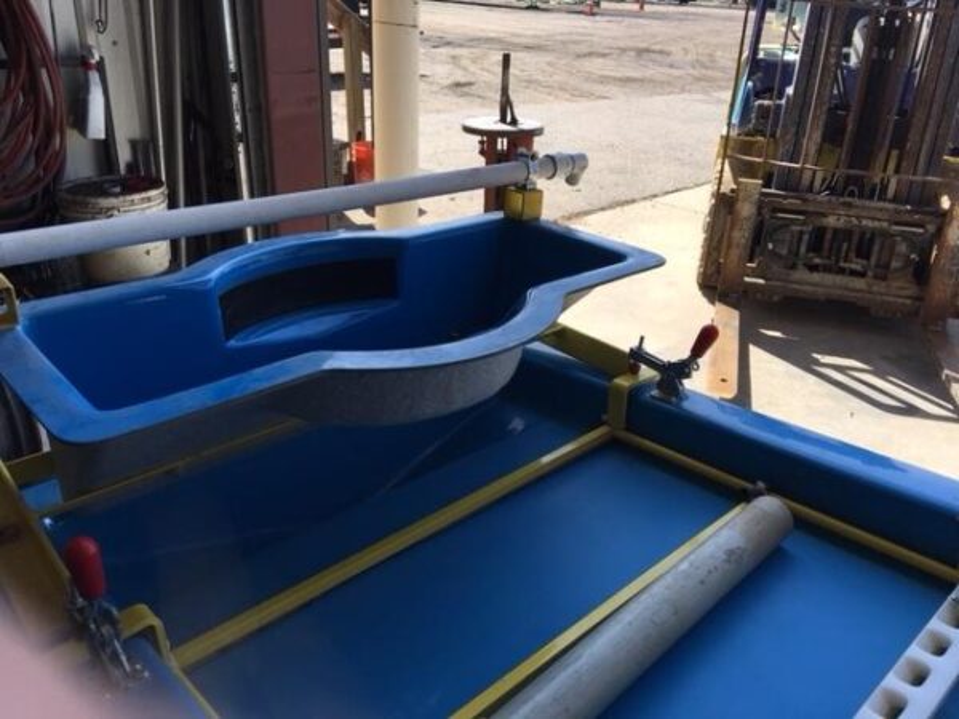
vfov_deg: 48.2
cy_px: 360
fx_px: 803
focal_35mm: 29
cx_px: 480
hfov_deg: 61.7
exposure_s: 1/712
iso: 25
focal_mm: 4.15
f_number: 2.2
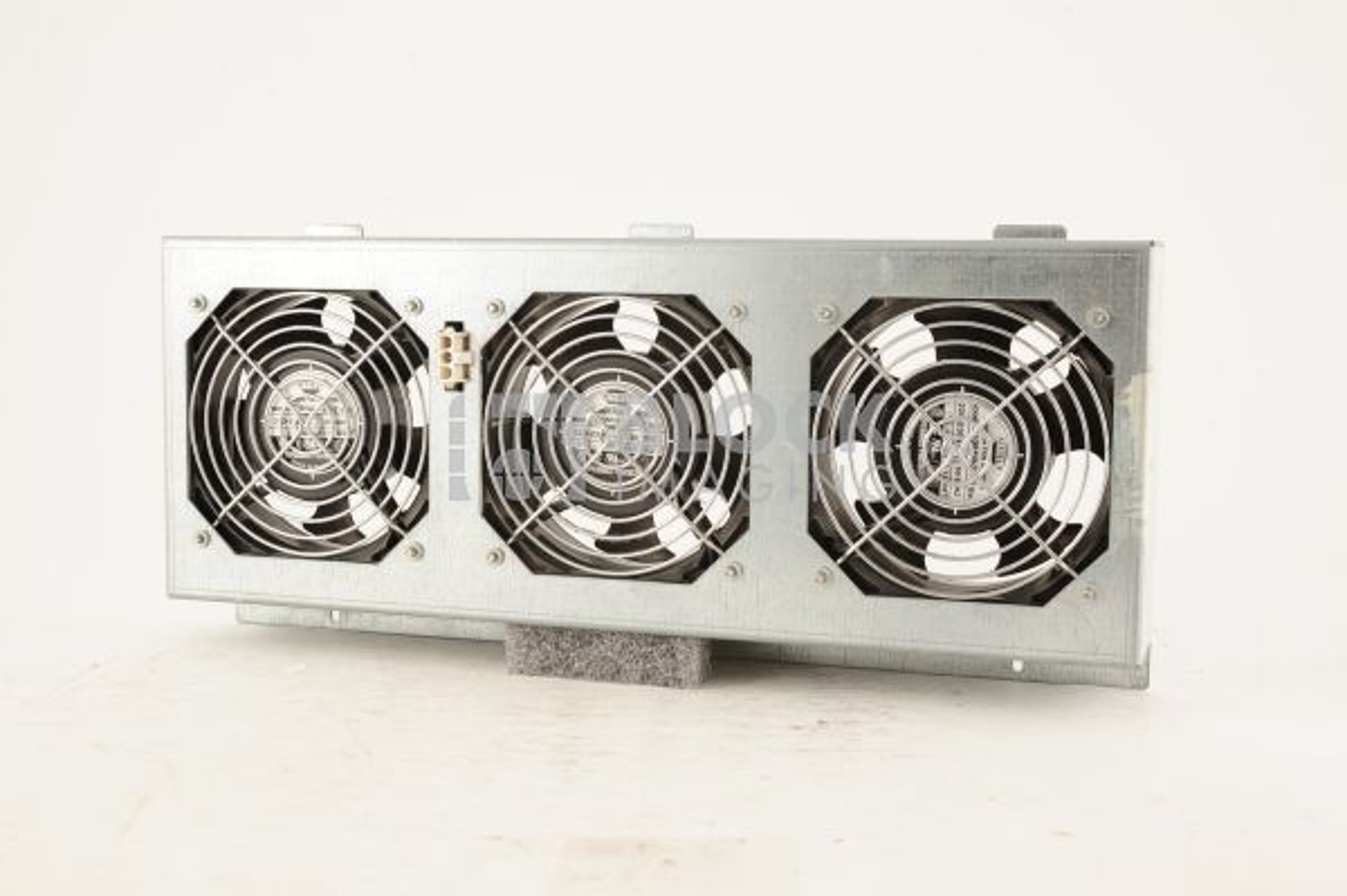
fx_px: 1869
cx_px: 674
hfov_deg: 39.6
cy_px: 448
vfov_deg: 26.9
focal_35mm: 50
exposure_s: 1/125
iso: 1600
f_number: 11
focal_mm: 50
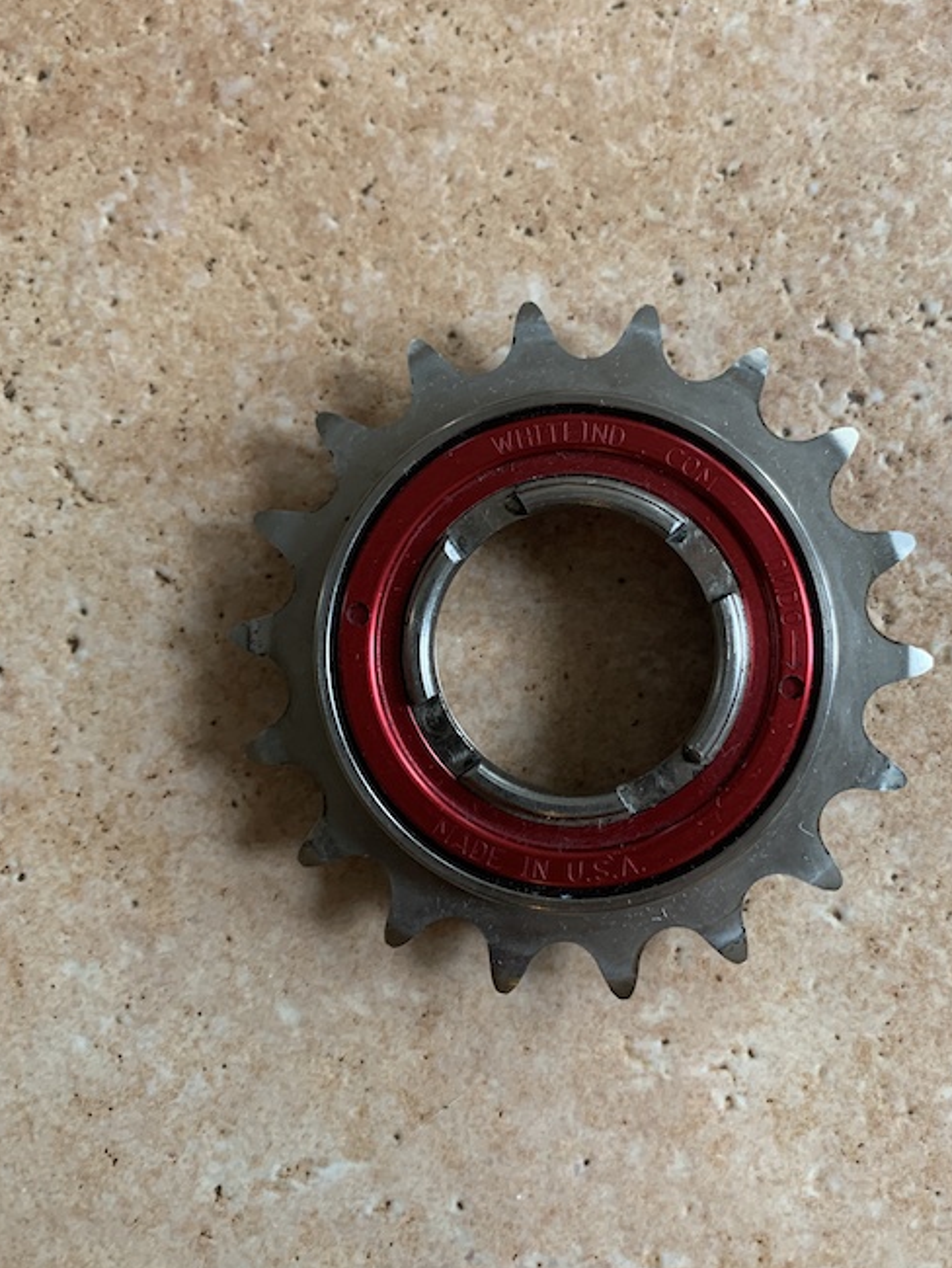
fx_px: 1173
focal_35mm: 32
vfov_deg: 56.8
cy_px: 605
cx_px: 560
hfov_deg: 44.0
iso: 250
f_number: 1.8
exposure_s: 1/60
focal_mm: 4.25
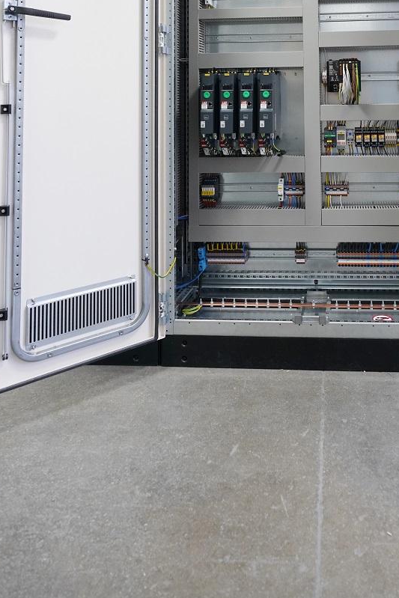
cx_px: 304
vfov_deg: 54.9
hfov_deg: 42.2
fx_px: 498
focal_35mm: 30
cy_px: 74
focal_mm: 16
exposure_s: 1/60
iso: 1600
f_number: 4
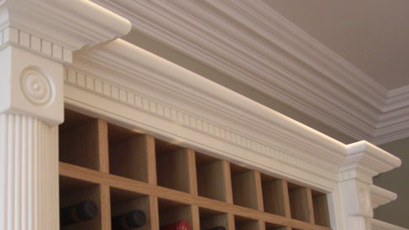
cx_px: 153
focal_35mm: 57
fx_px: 618
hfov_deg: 36.4
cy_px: 186
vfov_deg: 20.8
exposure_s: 1/60
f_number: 2.8
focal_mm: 7.9
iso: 400
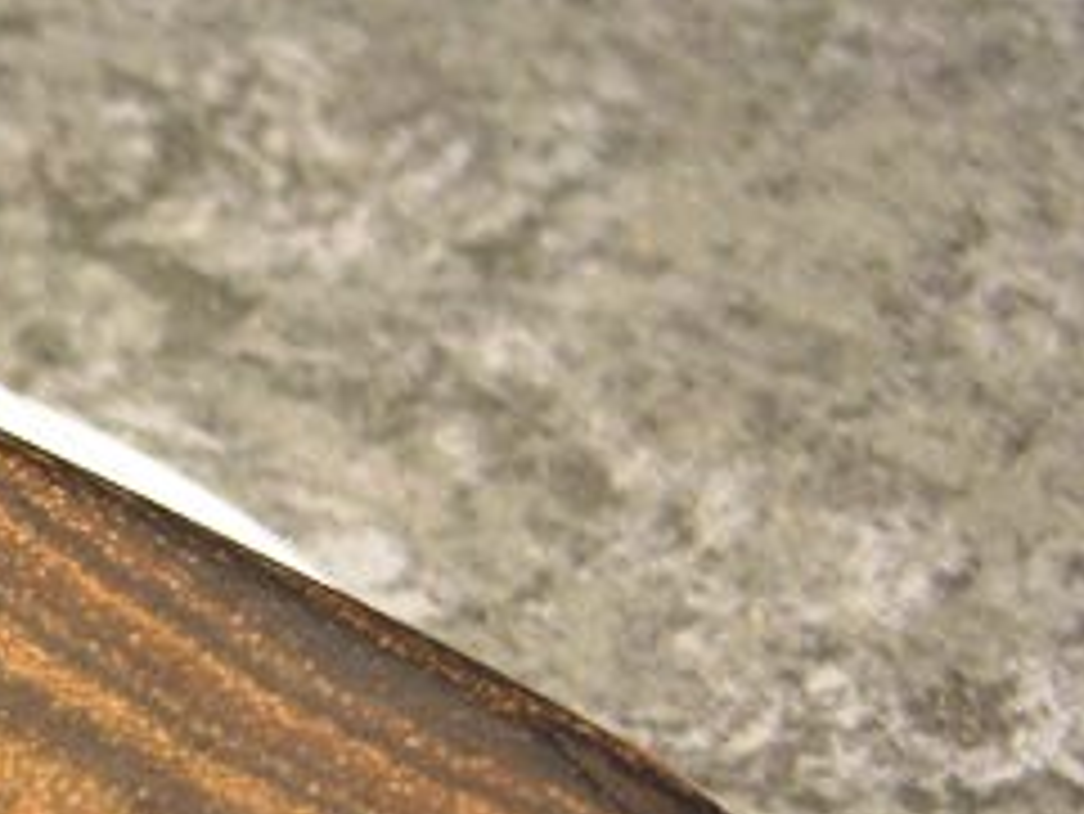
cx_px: -639
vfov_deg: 12.7
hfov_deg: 15.4
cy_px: 688
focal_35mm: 116
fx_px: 3634
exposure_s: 1/45
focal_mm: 7.8
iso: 160
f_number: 2.8
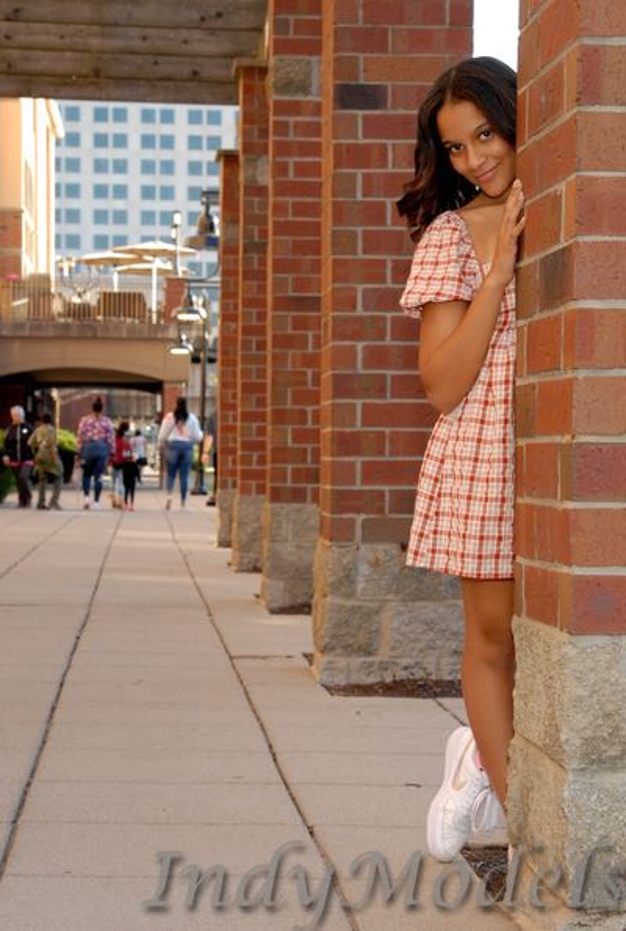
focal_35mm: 87
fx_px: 2256
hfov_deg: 15.8
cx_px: 313
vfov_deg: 23.3
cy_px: 466
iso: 400
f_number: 8
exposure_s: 1/80
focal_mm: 58
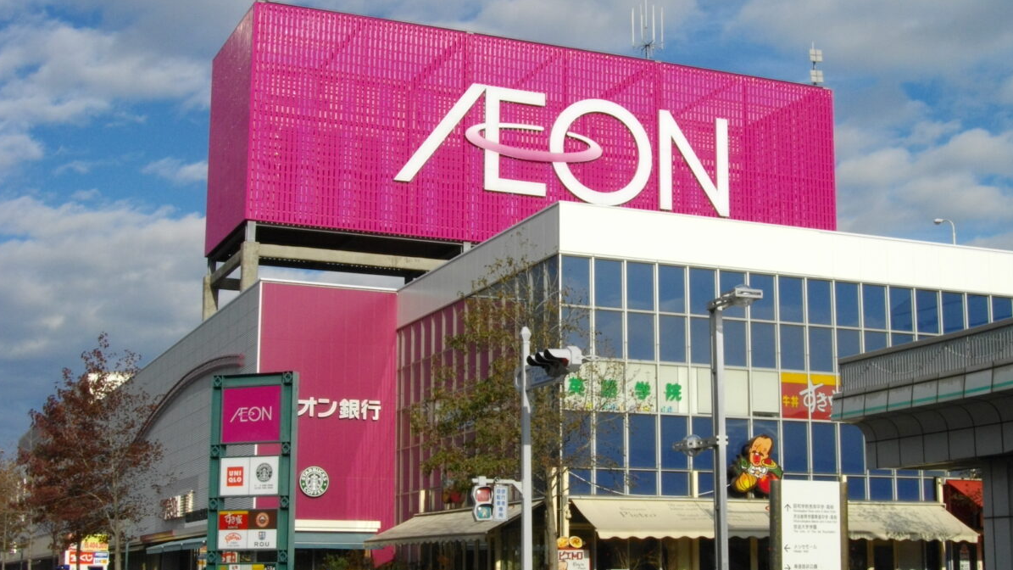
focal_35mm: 56
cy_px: 298
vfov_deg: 21.4
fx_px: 1504
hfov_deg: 37.2
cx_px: 559
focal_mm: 7.1
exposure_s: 1/640
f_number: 6.3
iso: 100
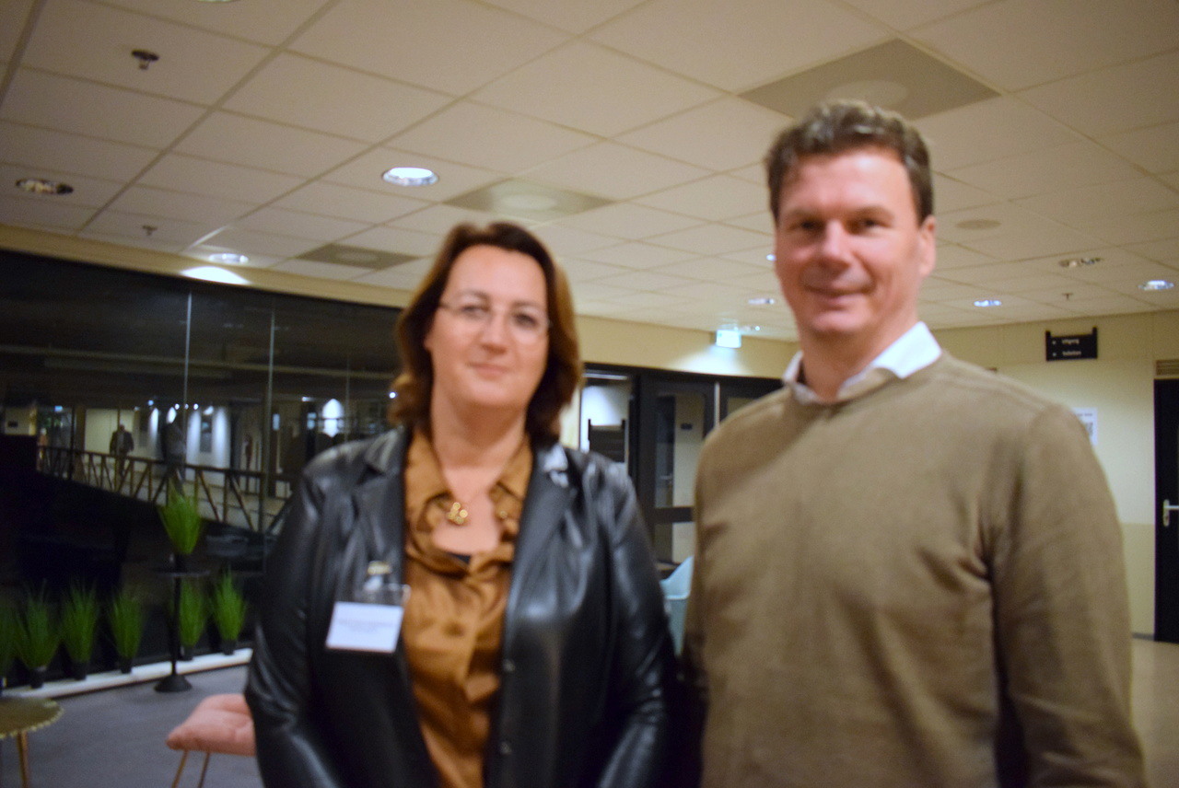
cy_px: 394
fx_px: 885
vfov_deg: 48.0
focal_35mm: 27
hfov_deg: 67.3
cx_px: 590
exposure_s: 1/125
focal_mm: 18
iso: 3200
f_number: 3.5
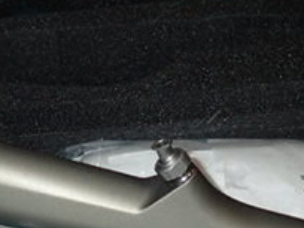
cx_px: 43
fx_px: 826
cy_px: 173
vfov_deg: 15.6
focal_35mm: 94
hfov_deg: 20.5
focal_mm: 5.5
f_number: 6.3
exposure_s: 1/30
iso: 400
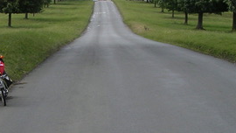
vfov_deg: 12.4
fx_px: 613
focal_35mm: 98
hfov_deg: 20.9
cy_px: 70
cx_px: -10
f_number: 5.6
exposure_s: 1/130
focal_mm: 5.8
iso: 100
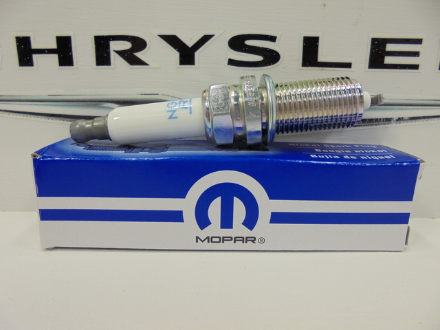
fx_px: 330
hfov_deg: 67.3
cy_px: 165
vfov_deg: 53.1
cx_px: 220
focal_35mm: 26
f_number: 3.5
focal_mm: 4.6
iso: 100
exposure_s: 1/125
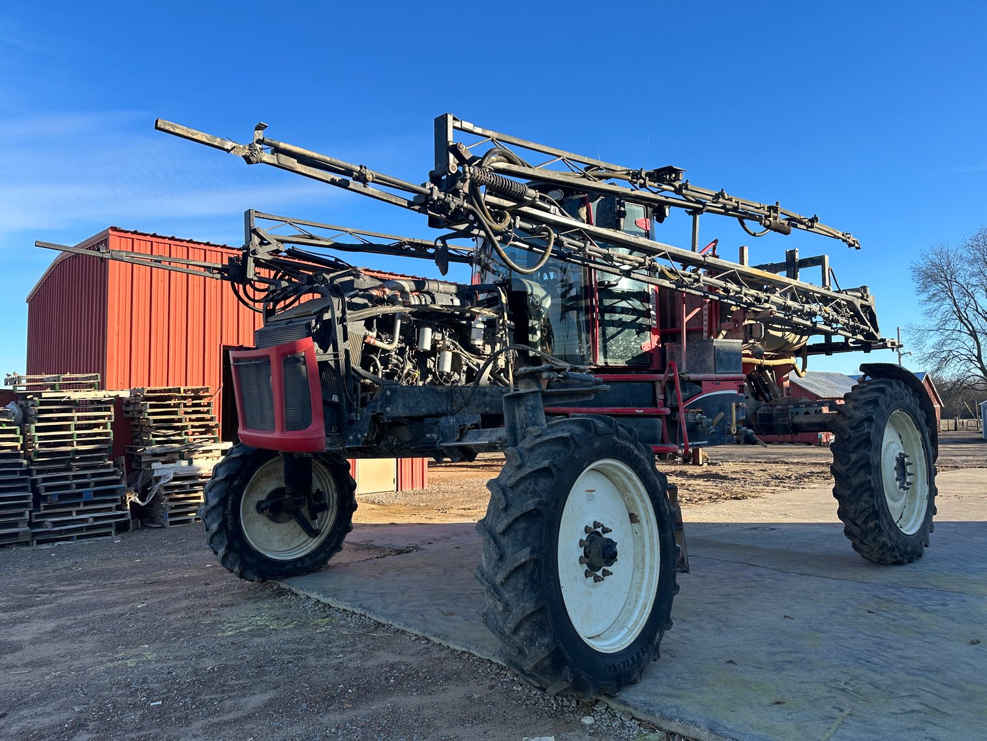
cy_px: 370
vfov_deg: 56.8
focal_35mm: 24
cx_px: 494
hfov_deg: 71.6
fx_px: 684
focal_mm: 6.86
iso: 80
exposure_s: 1/1812
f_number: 1.78
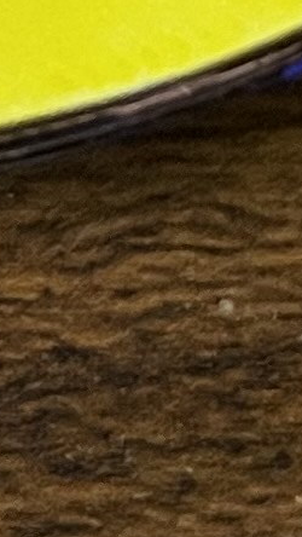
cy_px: -583
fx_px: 3656
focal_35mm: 257
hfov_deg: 4.7
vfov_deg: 8.0
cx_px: 504
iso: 320
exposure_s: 1/60
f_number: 1.6
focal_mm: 5.1
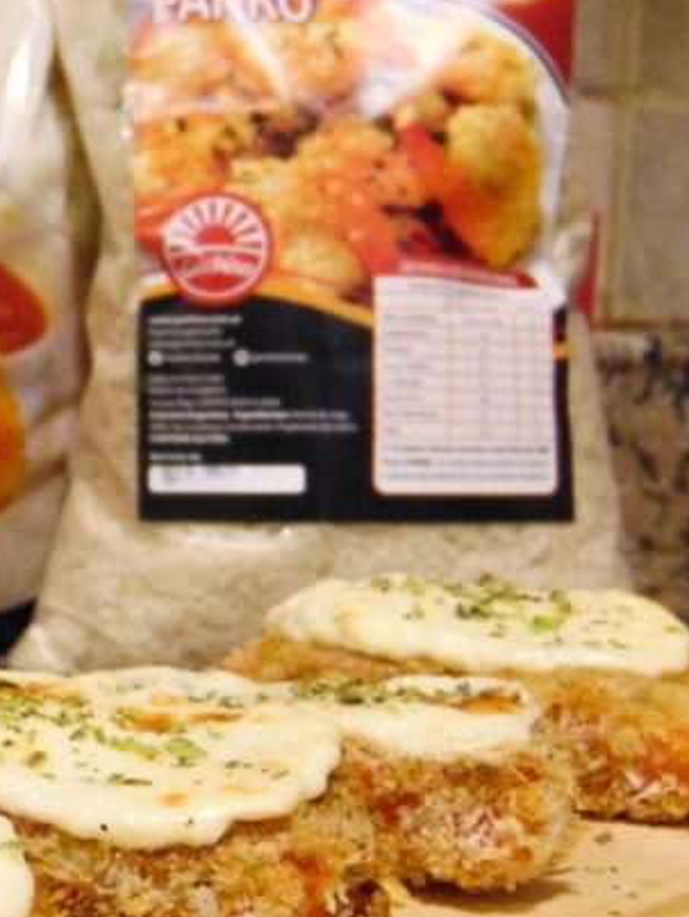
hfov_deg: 14.6
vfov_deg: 19.8
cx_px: -102
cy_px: 423
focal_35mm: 99
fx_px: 2623
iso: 400
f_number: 3.3
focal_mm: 6.9
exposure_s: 1/15
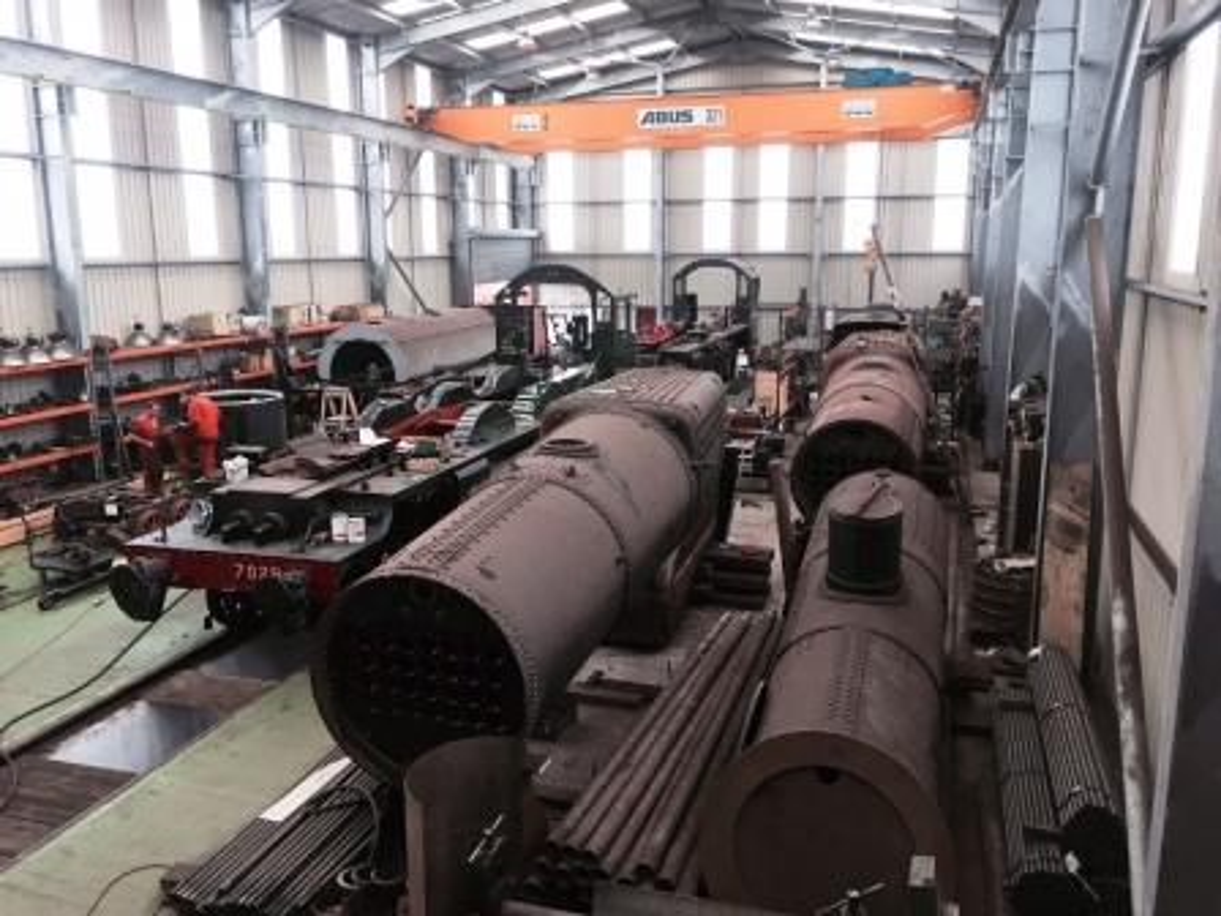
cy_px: 458
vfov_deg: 48.2
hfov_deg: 61.7
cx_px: 610
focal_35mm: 29
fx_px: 1023
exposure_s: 1/30
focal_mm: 4.15
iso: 40
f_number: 2.2
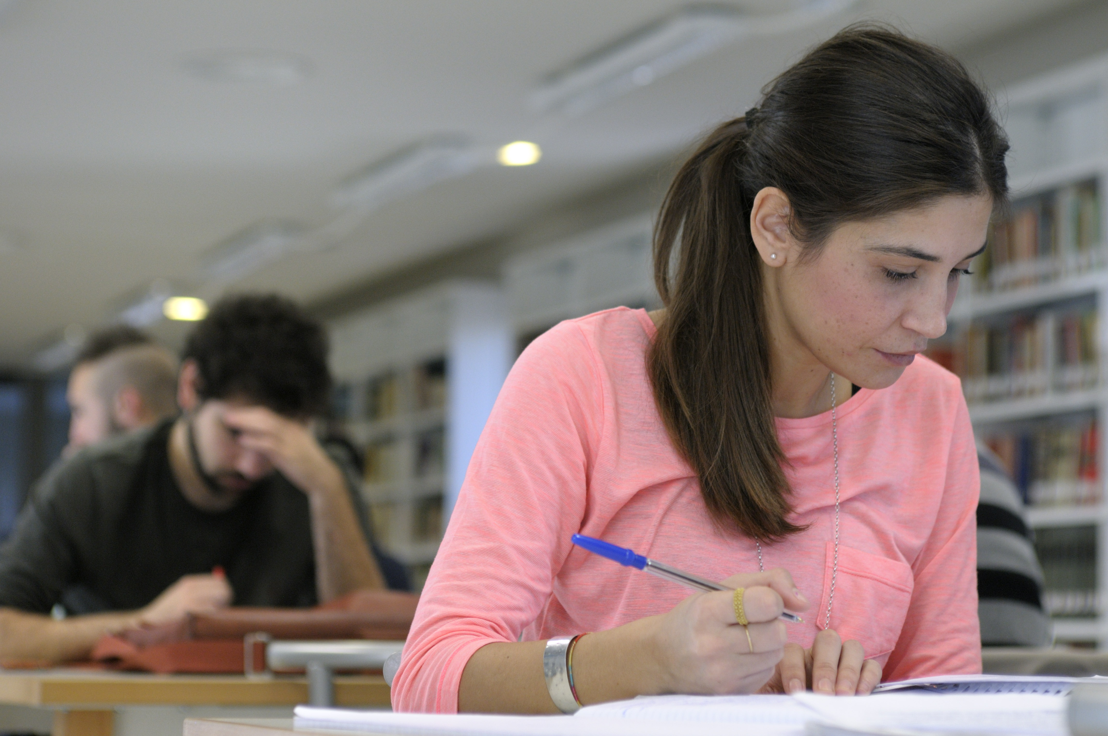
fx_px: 3228
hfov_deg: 19.5
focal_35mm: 105
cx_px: 554
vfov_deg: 13.0
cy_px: 368
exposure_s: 1/125
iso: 400
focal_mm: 70
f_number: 3.5
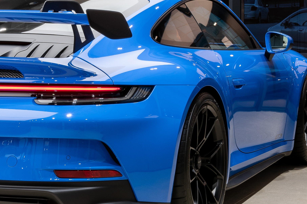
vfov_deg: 11.9
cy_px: -15
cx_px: 141
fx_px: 963
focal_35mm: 113
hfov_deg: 18.1
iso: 100
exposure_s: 1/4
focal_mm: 25
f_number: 9
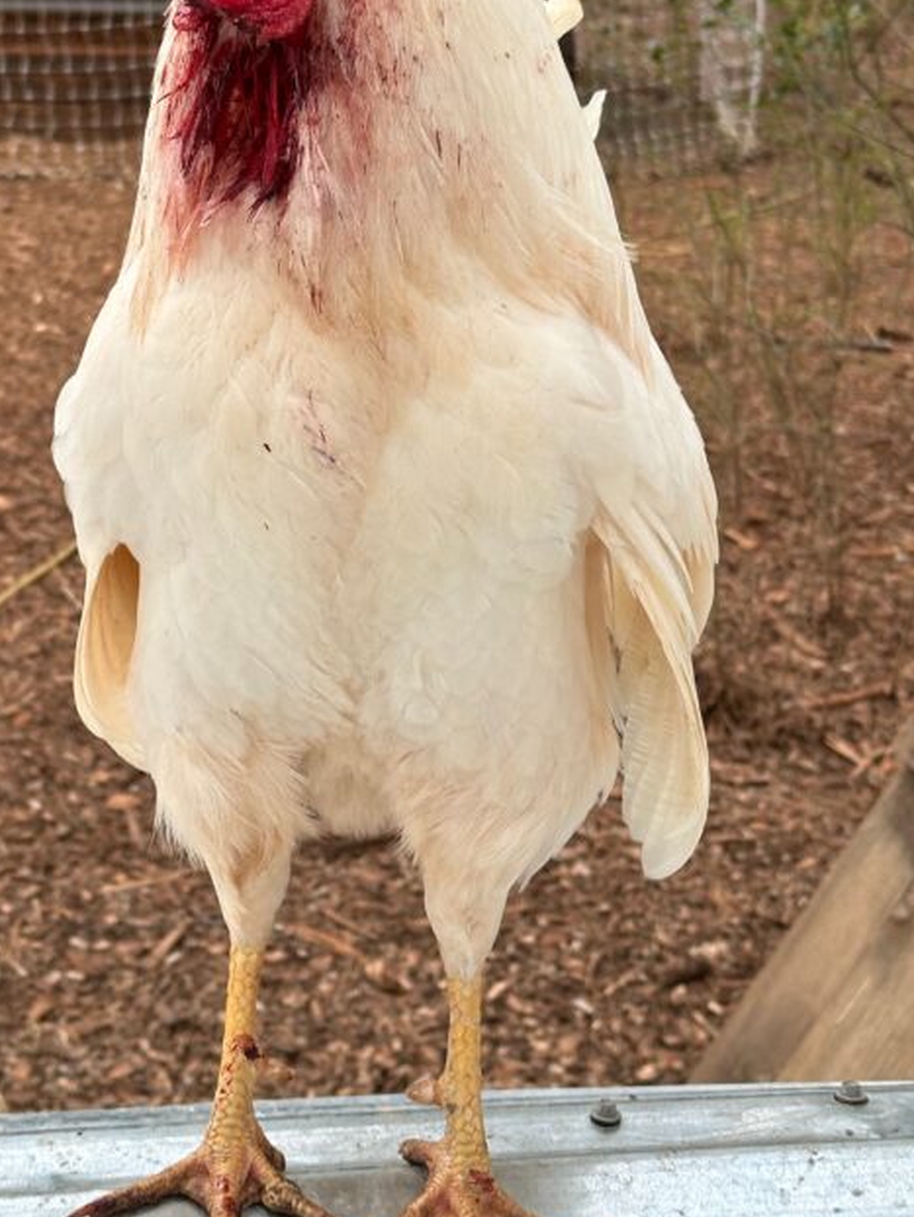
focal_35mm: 79
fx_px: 2779
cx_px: 272
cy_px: 329
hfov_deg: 18.6
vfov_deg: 24.5
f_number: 1.78
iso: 64
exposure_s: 1/681
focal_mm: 6.86
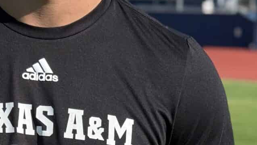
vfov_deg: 7.2
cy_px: 36
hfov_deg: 12.3
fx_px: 1145
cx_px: -110
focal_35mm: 168
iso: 64
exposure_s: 1/4329
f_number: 1.78
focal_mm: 6.76
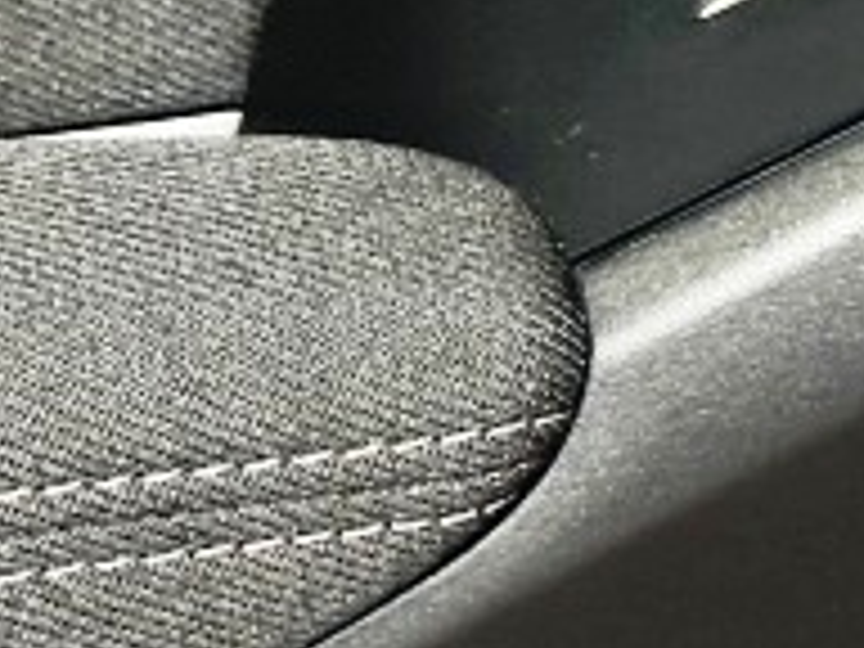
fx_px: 6390
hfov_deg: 7.6
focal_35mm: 256
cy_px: -972
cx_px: 1408
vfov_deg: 5.6
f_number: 1.78
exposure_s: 1/30
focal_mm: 6.86
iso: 640
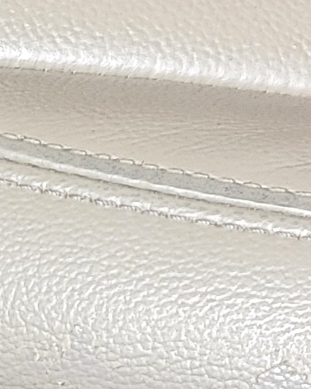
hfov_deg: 6.6
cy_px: -80
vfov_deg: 8.9
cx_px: 903
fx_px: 2472
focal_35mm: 215
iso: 40
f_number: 1.8
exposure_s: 1/420
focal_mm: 5.4
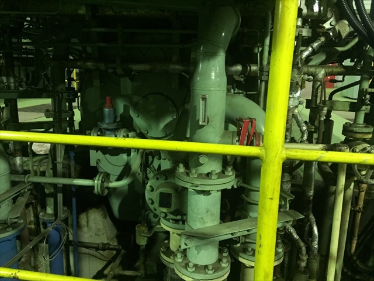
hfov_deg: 61.7
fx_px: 313
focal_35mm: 29
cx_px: 187
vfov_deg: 48.2
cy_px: 140
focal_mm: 4.15
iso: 320
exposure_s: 1/17
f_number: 2.2
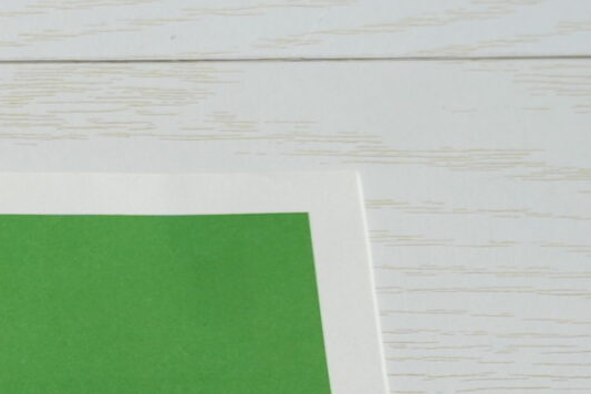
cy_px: 737
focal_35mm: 115
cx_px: -504
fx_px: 1888
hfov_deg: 15.2
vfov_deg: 11.0
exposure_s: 1/40
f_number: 4
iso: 100
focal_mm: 20
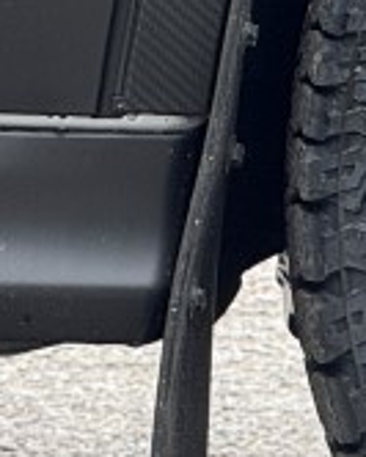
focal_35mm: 723
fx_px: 9781
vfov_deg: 2.7
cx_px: 831
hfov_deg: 2.1
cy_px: -14
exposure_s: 1/328
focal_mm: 15.66
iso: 50
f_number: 2.8
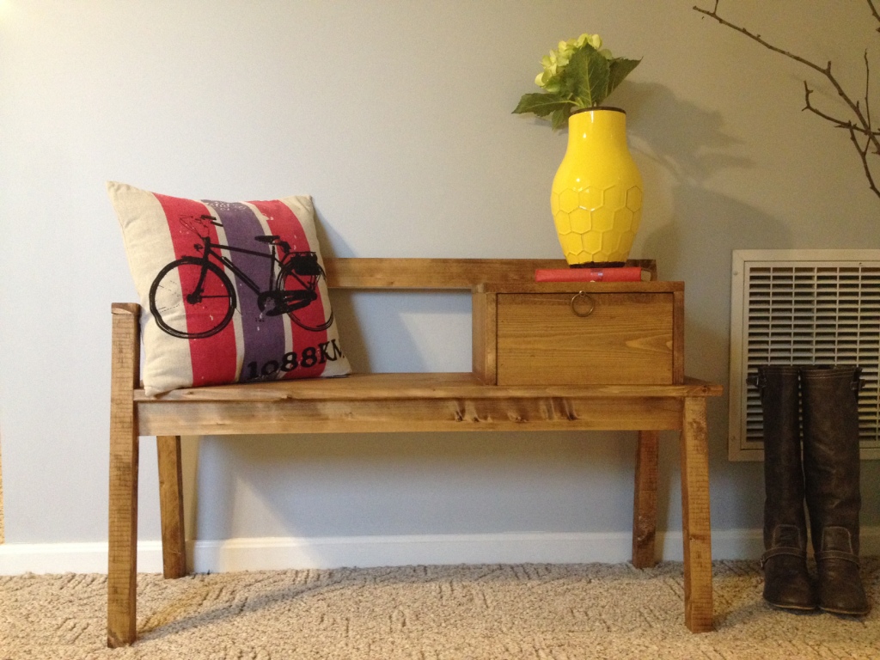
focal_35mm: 35
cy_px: 330
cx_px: 440
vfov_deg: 40.7
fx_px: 890
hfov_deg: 52.6
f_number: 2.4
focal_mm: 4.28
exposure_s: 1/20
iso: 320
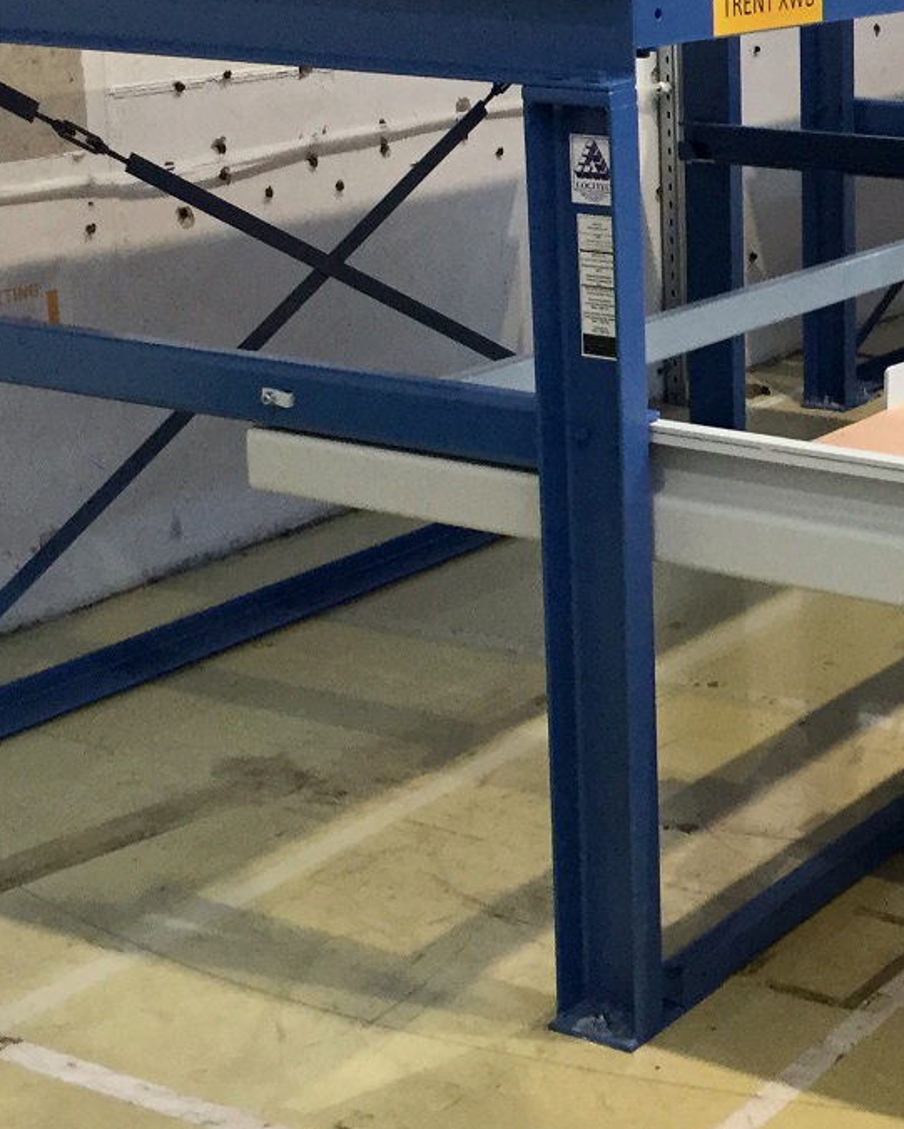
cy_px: 370
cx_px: 980
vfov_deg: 26.2
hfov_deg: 20.3
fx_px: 2407
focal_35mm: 72
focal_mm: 3.3
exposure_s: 1/33
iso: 100
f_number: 2.4
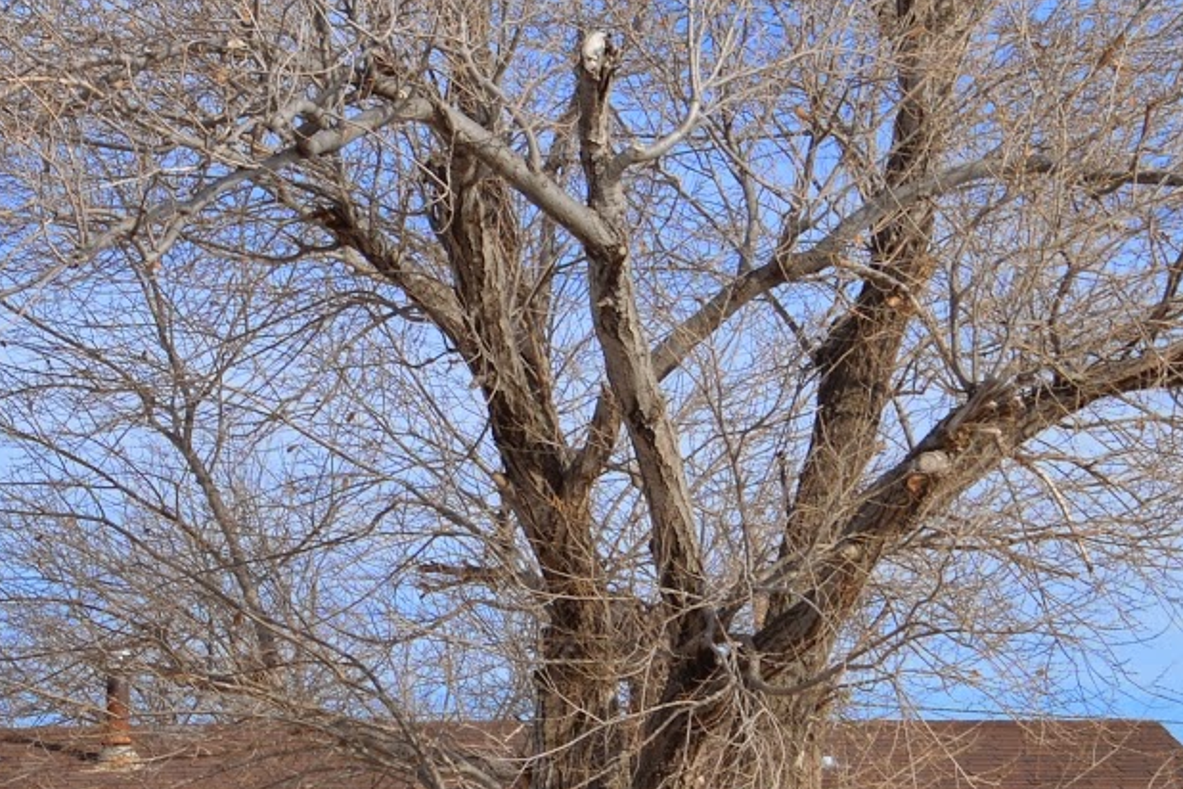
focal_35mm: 159
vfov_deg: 8.5
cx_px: -237
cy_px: 1019
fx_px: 5225
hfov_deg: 12.6
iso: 100
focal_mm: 32
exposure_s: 1/320
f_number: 9
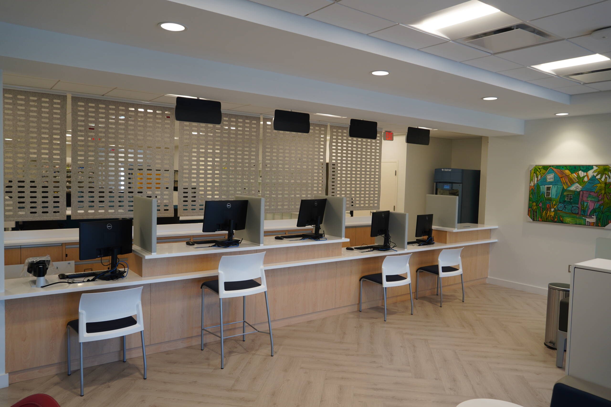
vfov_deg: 47.9
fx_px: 458
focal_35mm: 27
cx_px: 306
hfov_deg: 67.4
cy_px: 204
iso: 125
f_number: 4
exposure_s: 1/30
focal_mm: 18
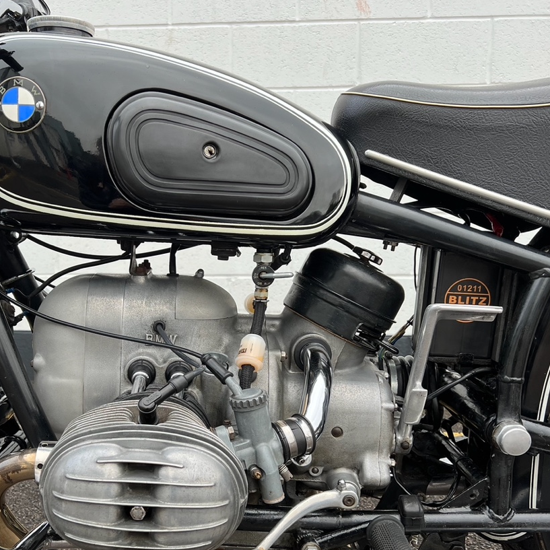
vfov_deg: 45.9
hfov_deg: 45.3
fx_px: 647
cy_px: 319
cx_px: 182
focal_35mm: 36
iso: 40
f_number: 1.5
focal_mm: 5.7
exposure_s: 1/271
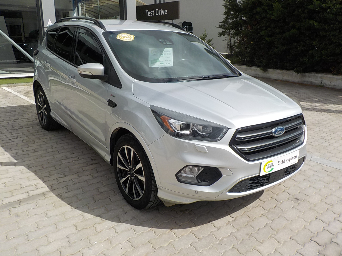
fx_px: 296
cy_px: 128
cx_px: 171
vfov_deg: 46.8
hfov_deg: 60.0
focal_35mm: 30
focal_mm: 4.1
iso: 125
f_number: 3.3
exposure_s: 1/1600
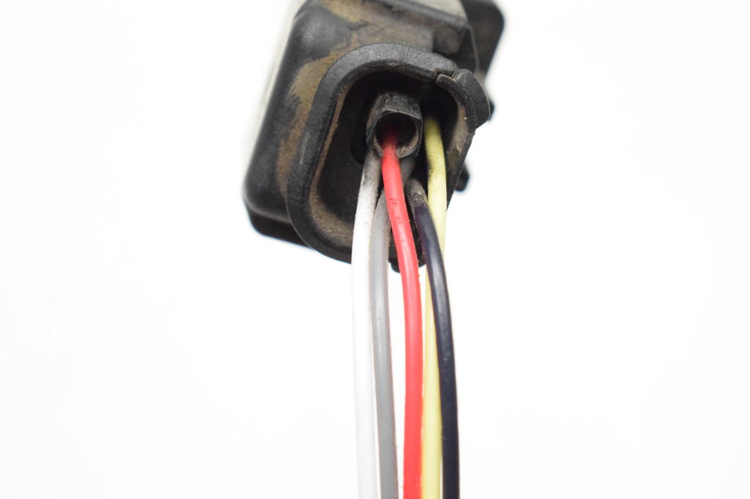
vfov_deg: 16.5
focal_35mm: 82
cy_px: 250
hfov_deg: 24.6
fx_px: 1718
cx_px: 375
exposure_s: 1/640
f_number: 10
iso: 6400
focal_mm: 55
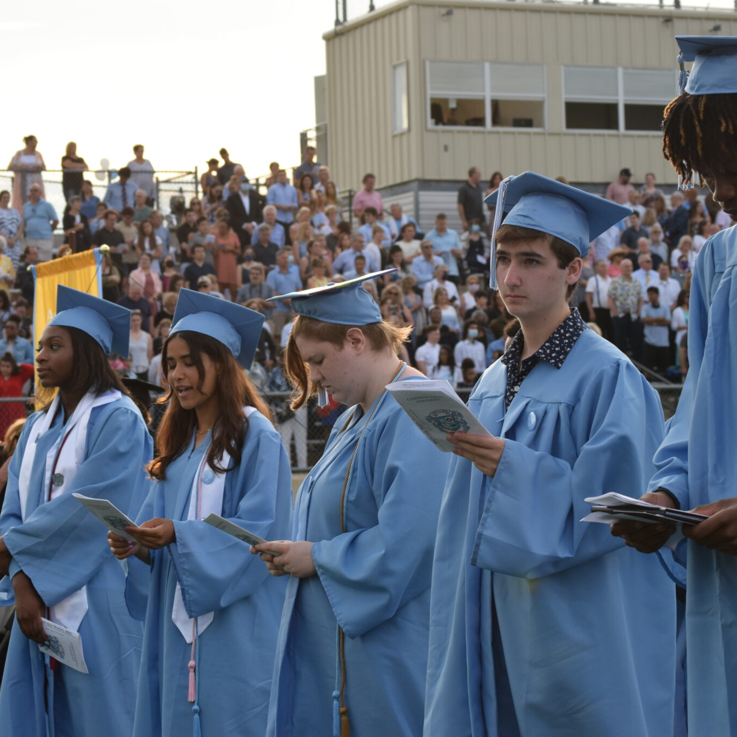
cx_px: 413
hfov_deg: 15.2
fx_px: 2770
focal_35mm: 115
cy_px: 369
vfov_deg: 15.2
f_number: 8
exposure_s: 1/250
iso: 250
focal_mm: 60
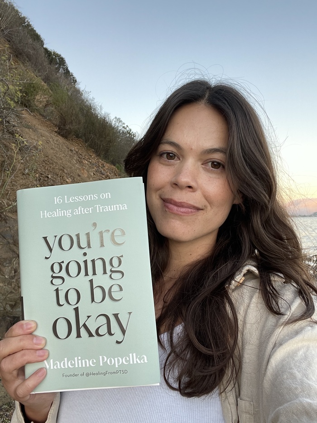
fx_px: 366
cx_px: 158
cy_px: 212
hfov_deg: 46.8
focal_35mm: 30
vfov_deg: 60.0
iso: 100
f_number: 2.2
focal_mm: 2.71
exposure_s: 1/91
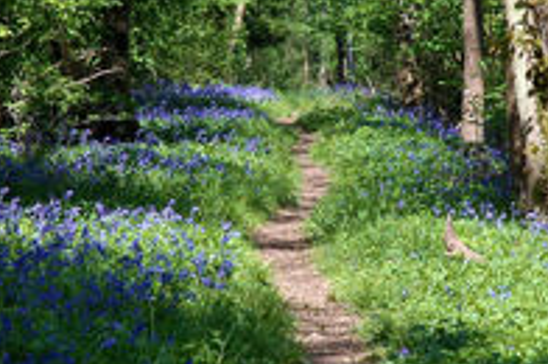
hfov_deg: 6.6
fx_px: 4757
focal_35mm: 313
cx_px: 257
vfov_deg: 4.4
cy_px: 112
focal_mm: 70
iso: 200
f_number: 4.5
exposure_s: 1/250
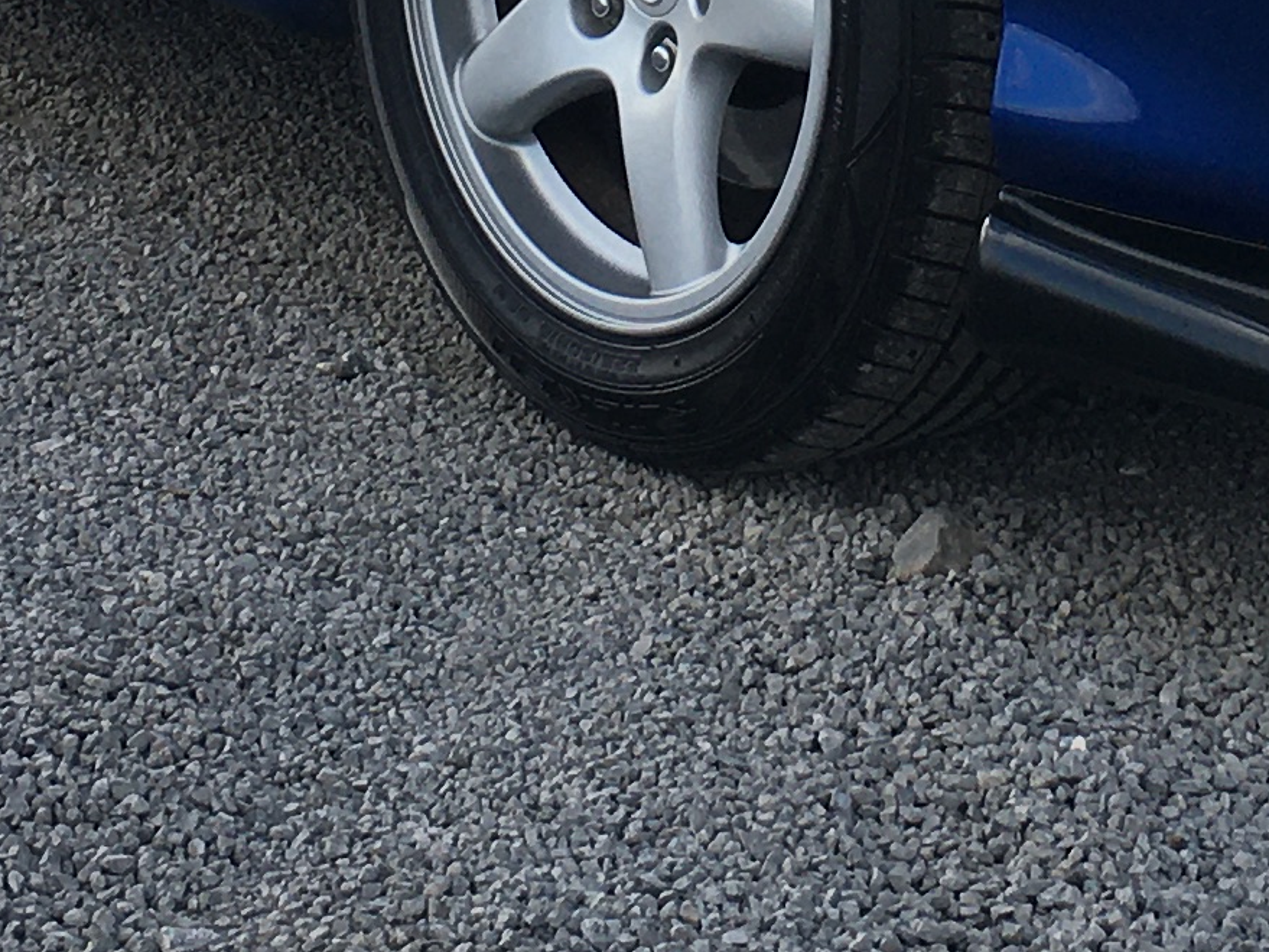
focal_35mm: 133
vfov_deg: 10.6
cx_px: 797
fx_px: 4875
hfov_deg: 14.8
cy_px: -597
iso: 25
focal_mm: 4.15
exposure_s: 1/493
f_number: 2.2
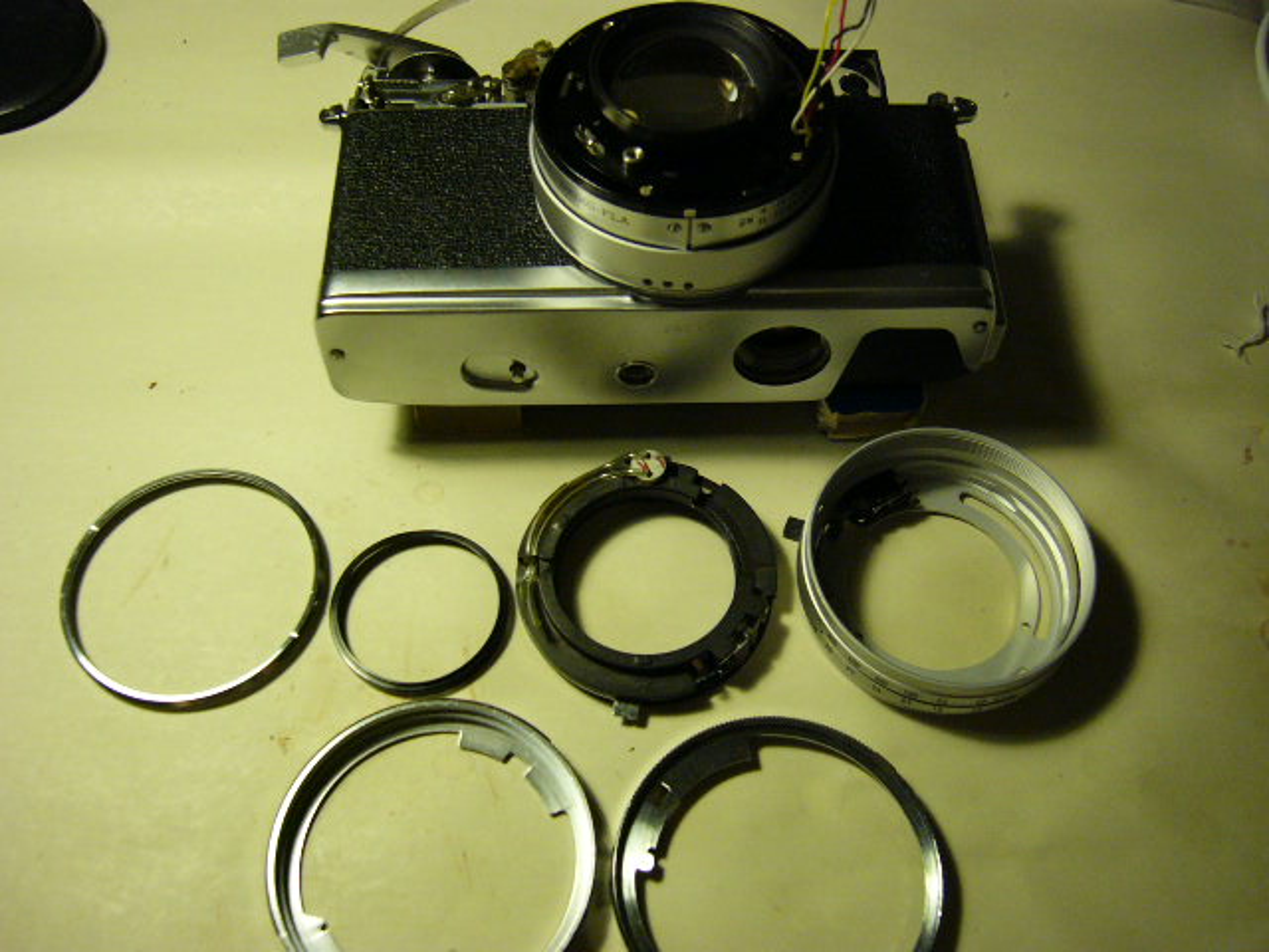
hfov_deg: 52.6
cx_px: 634
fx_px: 1283
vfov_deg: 40.7
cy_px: 476
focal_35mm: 35
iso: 300
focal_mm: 5.8
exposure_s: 1/60
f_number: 2.8
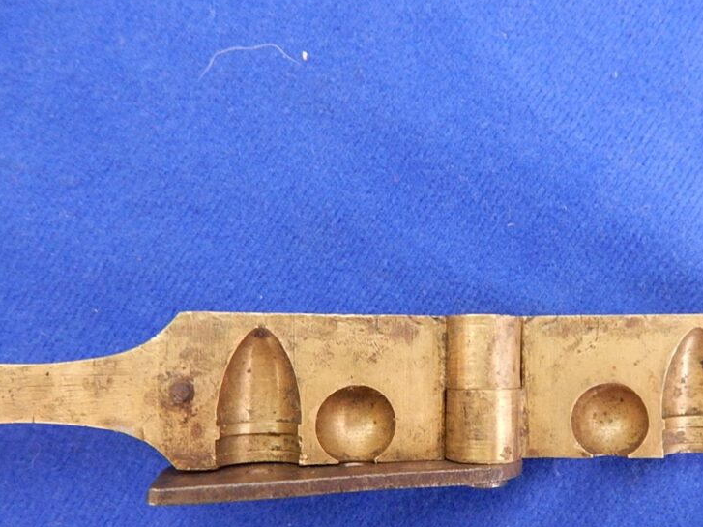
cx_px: 477
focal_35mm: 31
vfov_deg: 44.9
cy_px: 344
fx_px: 629
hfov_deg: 56.9
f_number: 3
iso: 500
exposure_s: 1/8
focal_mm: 4
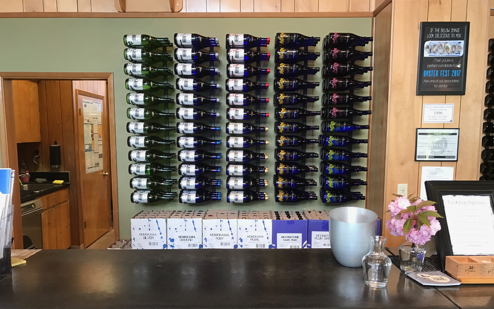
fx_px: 404
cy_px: 182
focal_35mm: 30
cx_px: 246
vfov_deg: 41.7
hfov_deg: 62.9
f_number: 1.8
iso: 40
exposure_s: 1/30
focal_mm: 3.99
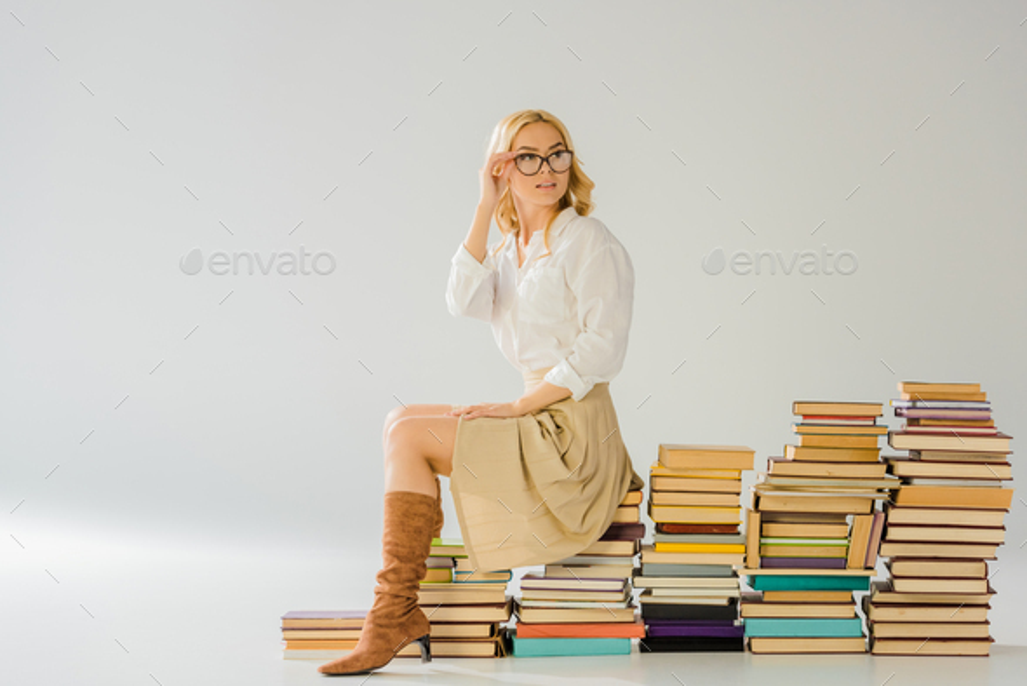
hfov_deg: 24.8
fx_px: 2340
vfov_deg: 16.7
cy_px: 343
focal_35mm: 82
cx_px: 514
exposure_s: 1/200
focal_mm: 82
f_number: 5
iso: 640
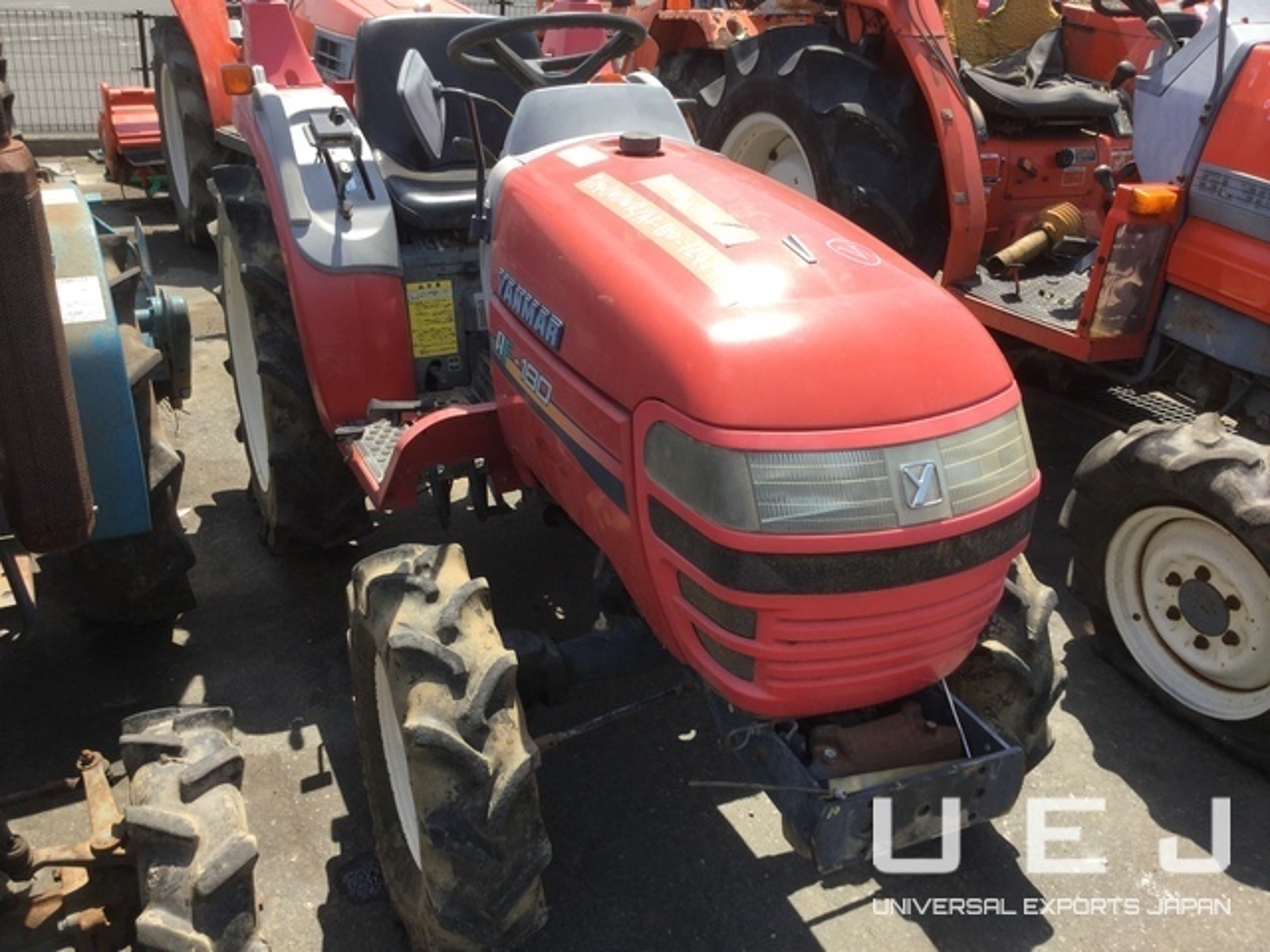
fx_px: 1137
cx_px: 635
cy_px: 476
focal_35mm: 31
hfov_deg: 58.4
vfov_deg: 45.4
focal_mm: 3.3
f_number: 2.4
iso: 25
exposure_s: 1/570
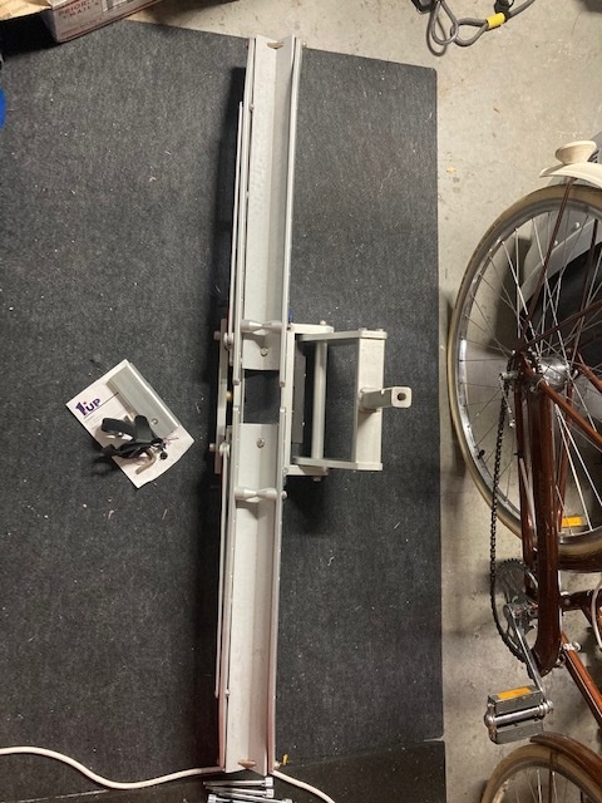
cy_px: 402
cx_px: 301
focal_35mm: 28
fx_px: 649
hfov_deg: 49.7
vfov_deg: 63.4
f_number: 1.8
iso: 400
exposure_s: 1/30
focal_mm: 3.99
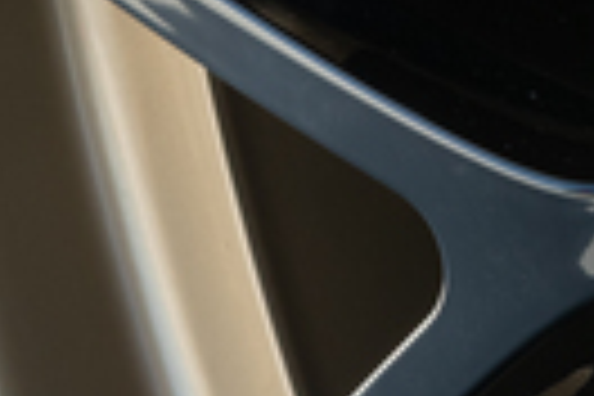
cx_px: 1606
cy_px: 83
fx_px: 8959
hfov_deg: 3.7
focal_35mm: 543
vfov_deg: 2.5
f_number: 11
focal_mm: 70
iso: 200
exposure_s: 1/20
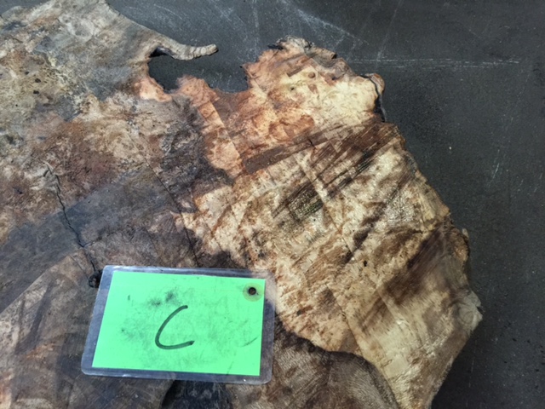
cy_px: 204
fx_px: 457
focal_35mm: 29
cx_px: 272
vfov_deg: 48.2
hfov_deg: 61.7
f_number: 2.2
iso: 80
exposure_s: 1/15
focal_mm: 4.15
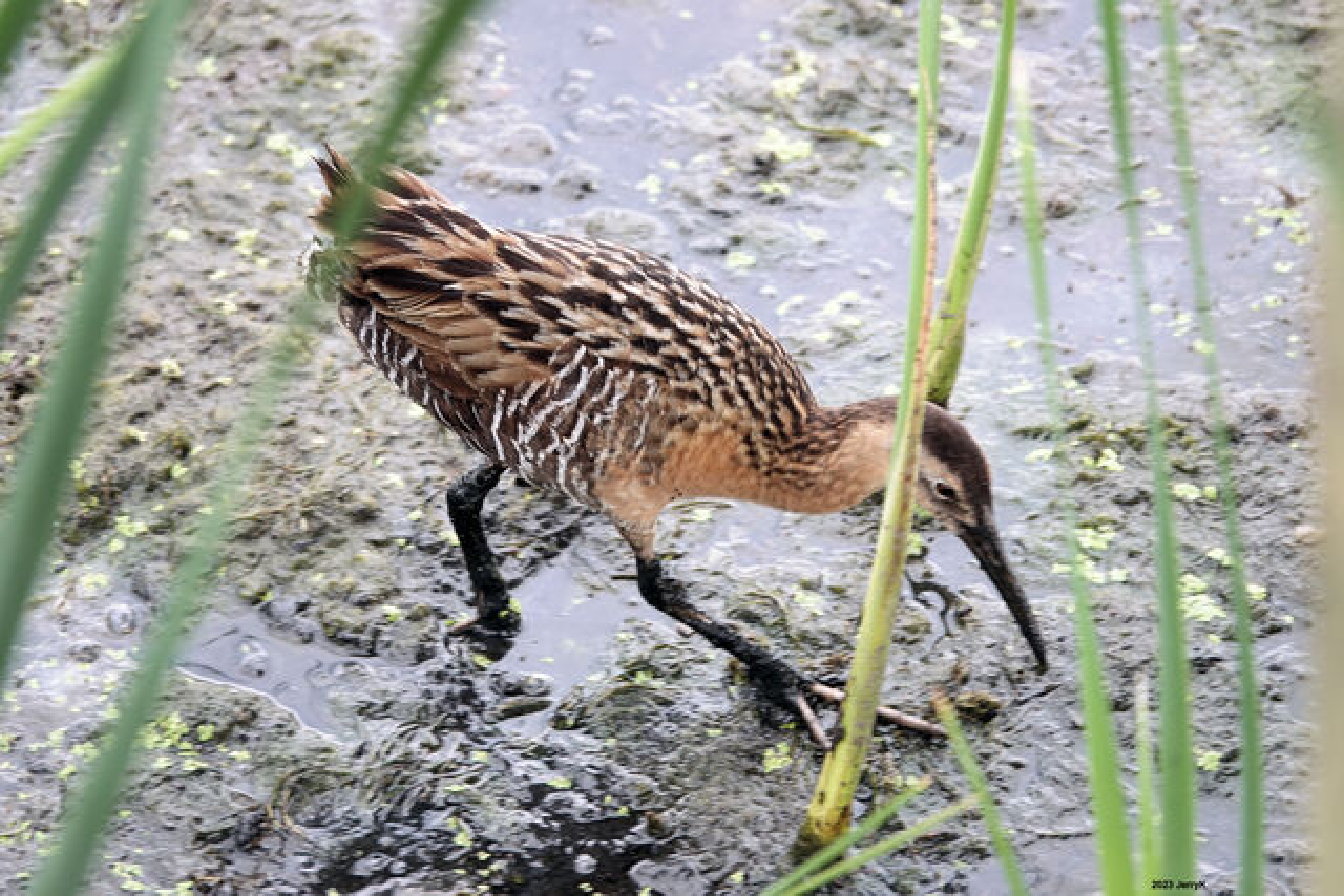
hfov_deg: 4.4
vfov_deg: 2.9
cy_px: 448
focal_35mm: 469
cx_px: 672
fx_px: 17512
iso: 200
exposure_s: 1/50
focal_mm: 171.89
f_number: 4
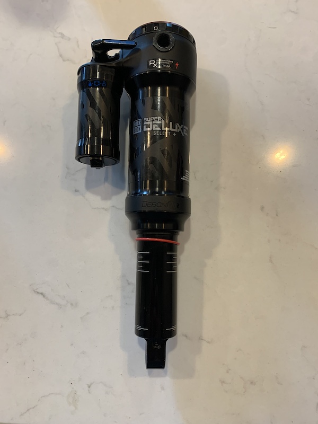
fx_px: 318
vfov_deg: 67.3
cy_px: 212
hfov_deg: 53.1
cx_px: 159
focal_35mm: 26
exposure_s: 1/60
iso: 160
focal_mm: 4.25
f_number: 1.8
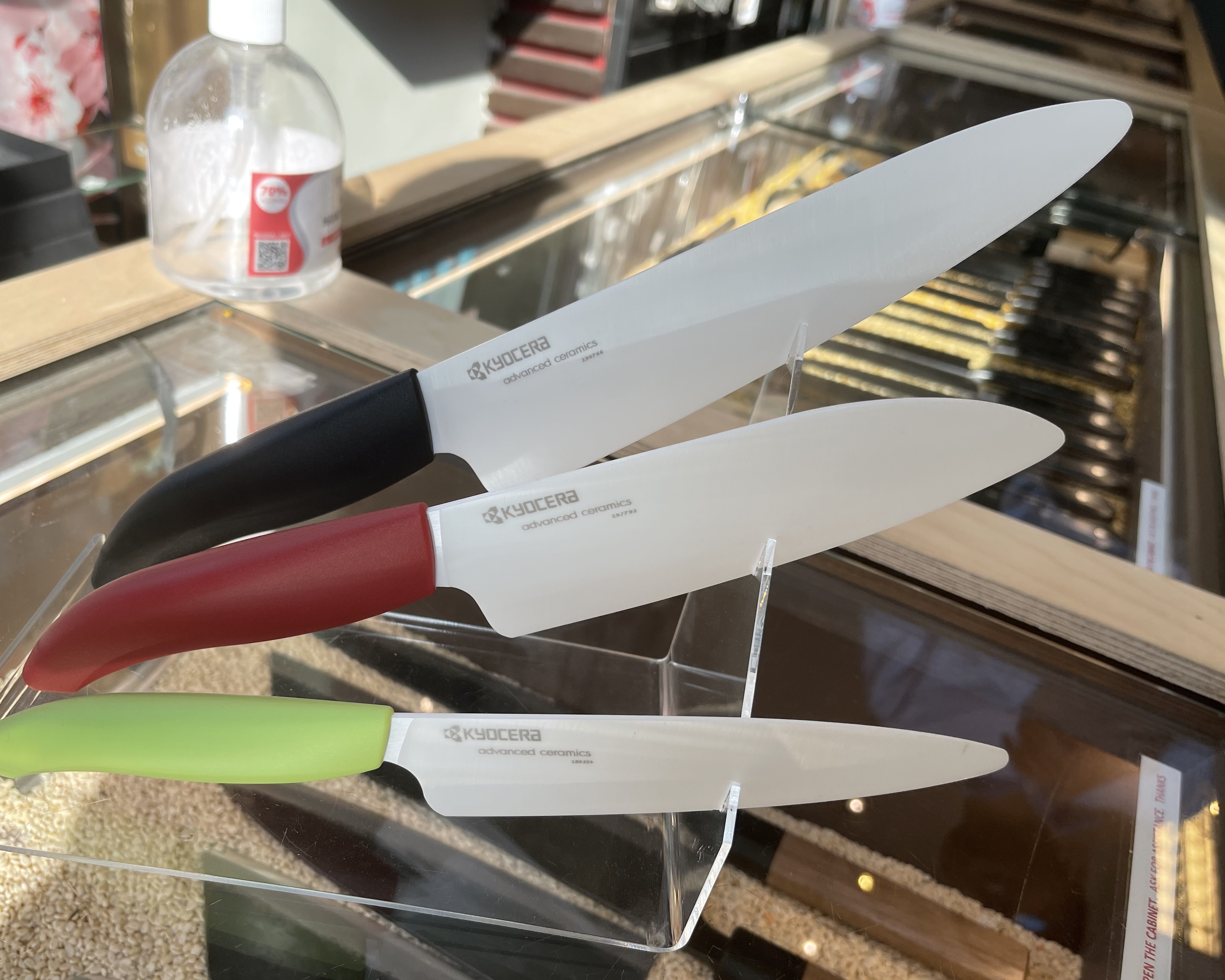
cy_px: 475
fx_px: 1015
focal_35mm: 28
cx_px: 565
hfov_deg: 62.1
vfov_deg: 51.5
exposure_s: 1/553
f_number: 1.6
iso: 32
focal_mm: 5.1
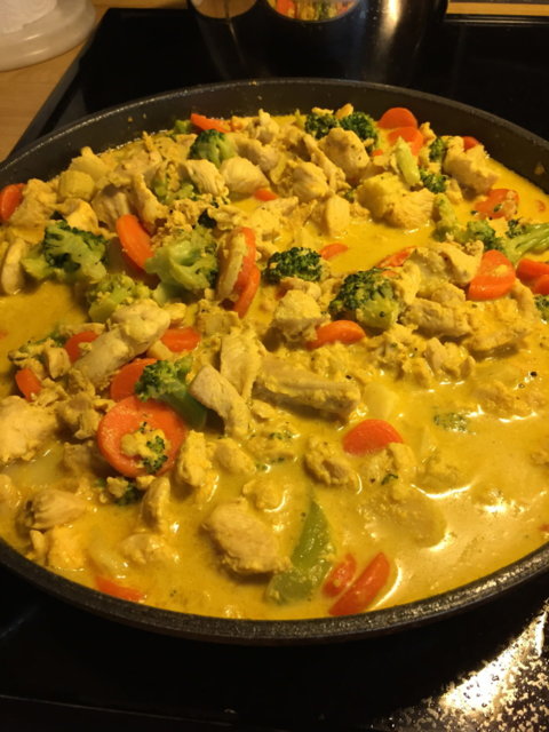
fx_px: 613
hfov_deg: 48.2
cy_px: 366
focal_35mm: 29
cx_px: 274
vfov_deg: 61.7
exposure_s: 1/33
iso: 125
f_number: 2.2
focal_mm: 4.15
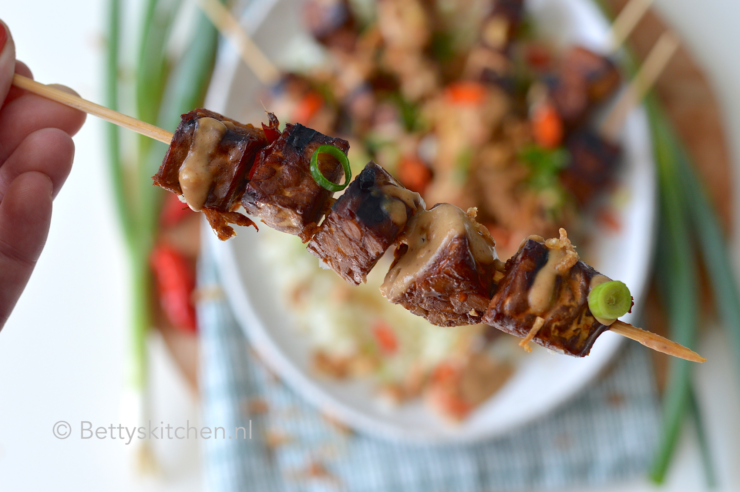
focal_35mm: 75
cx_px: 370
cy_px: 246
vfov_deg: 18.2
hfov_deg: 27.0
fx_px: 1540
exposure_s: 1/125
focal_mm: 50
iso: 220
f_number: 5.6
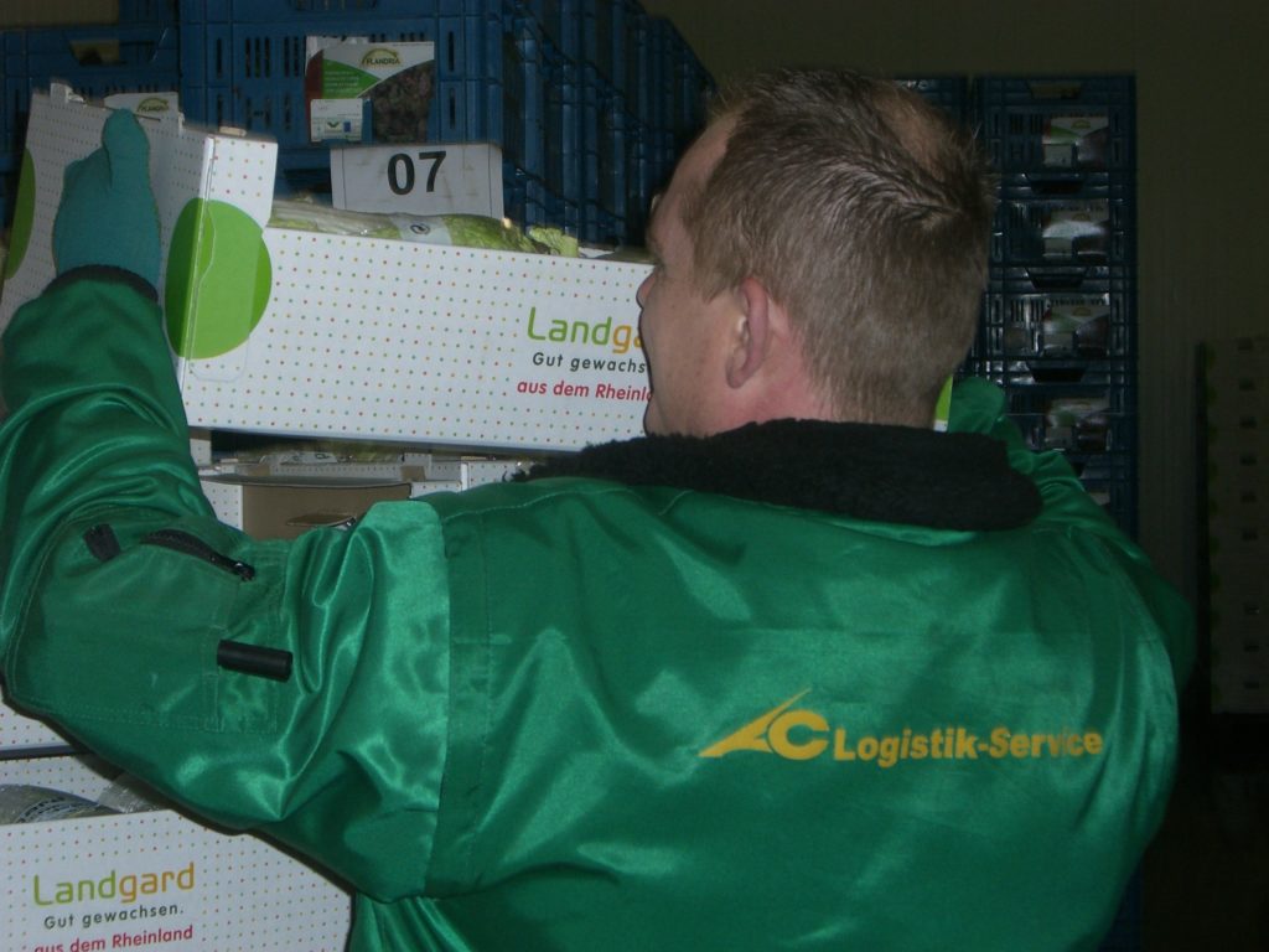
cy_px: 476
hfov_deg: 24.7
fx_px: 2896
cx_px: 634
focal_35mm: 79
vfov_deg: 18.7
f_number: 4.1
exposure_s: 1/60
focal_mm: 12.8
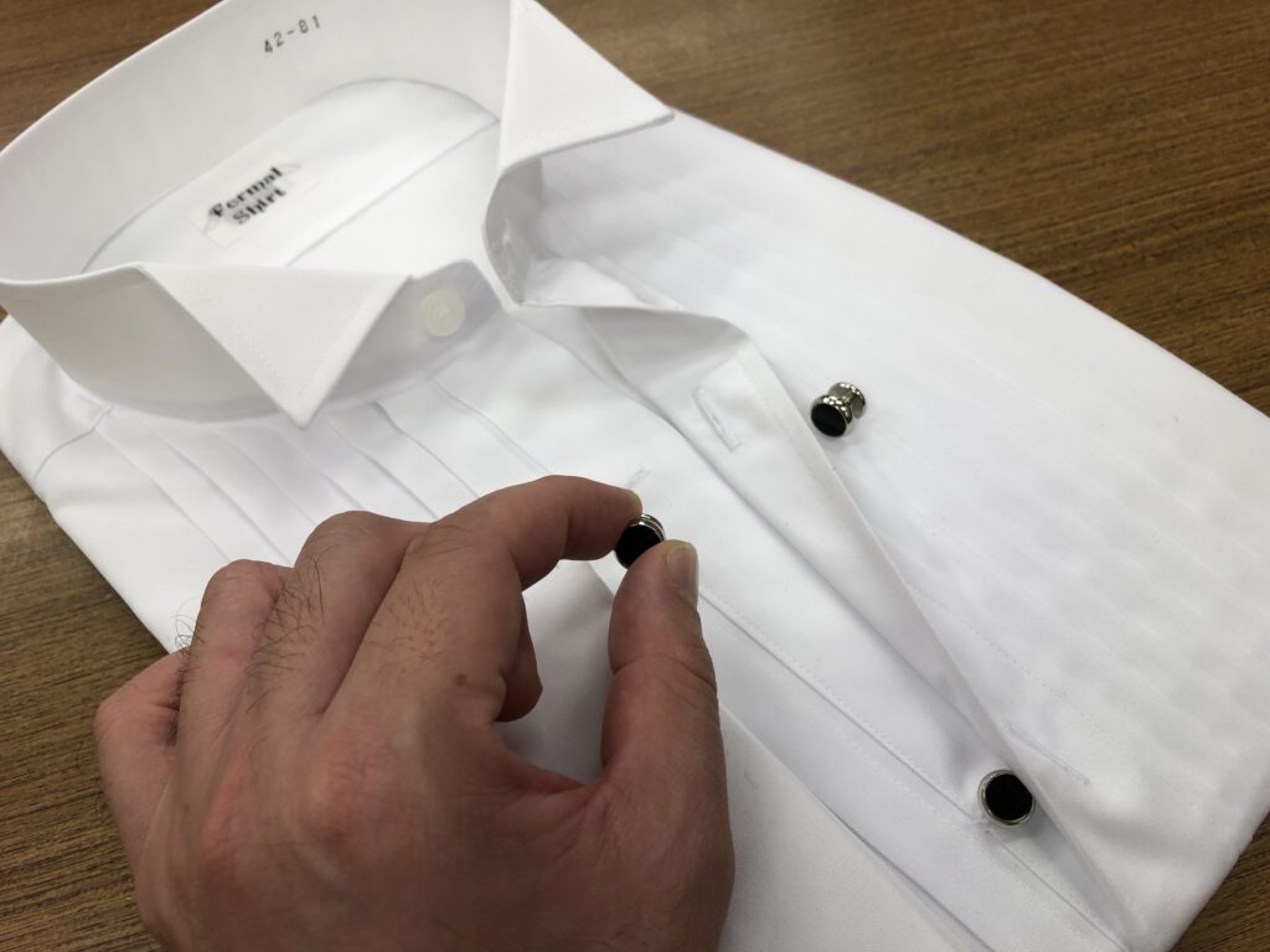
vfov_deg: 49.7
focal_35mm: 28
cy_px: 476
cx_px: 635
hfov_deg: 63.4
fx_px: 1027
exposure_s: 1/100
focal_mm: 3.99
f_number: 1.8
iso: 32
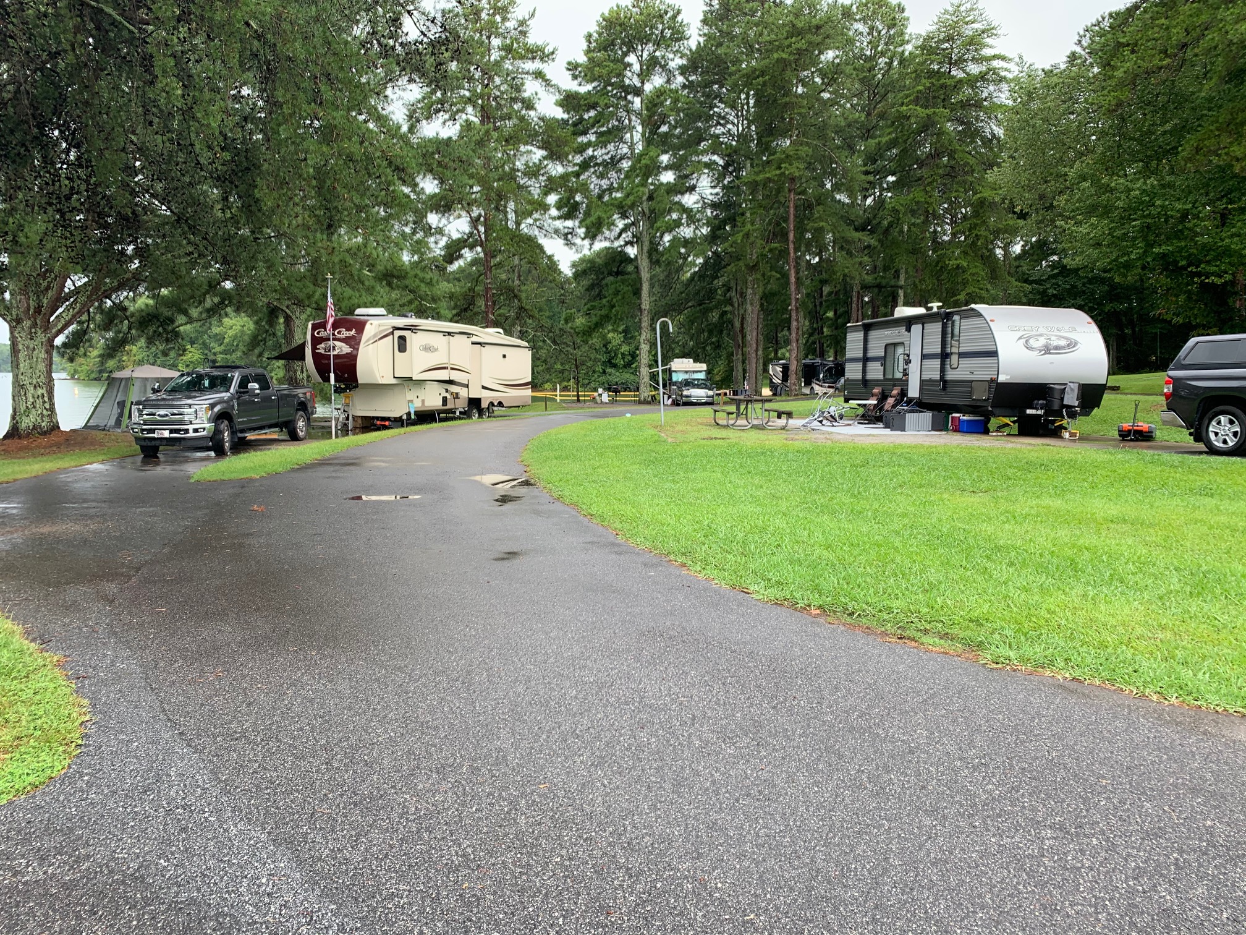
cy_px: 468
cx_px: 623
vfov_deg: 53.1
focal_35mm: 26
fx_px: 936
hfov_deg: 67.3
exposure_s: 1/144
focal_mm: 4.25
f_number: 1.8
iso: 25
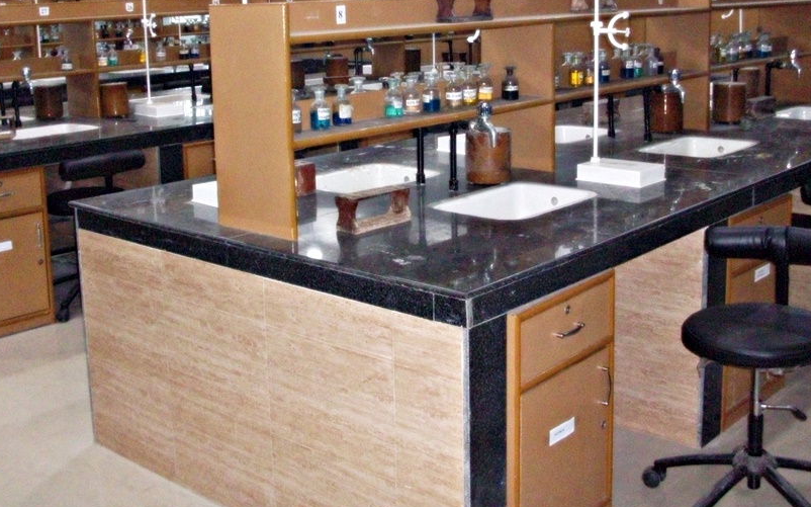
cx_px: 424
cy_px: 124
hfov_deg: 43.5
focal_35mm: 46
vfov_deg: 27.6
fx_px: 1017
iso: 320
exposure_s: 1/60
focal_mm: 5.7
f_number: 2.8
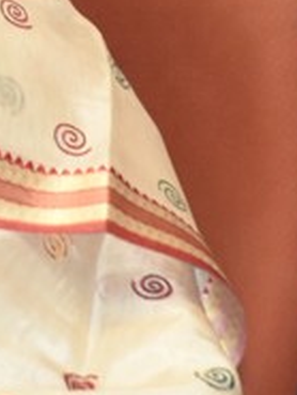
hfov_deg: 2.0
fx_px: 8547
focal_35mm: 748
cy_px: -437
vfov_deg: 2.6
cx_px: -611
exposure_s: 1/125
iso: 2500
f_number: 6.3
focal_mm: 120
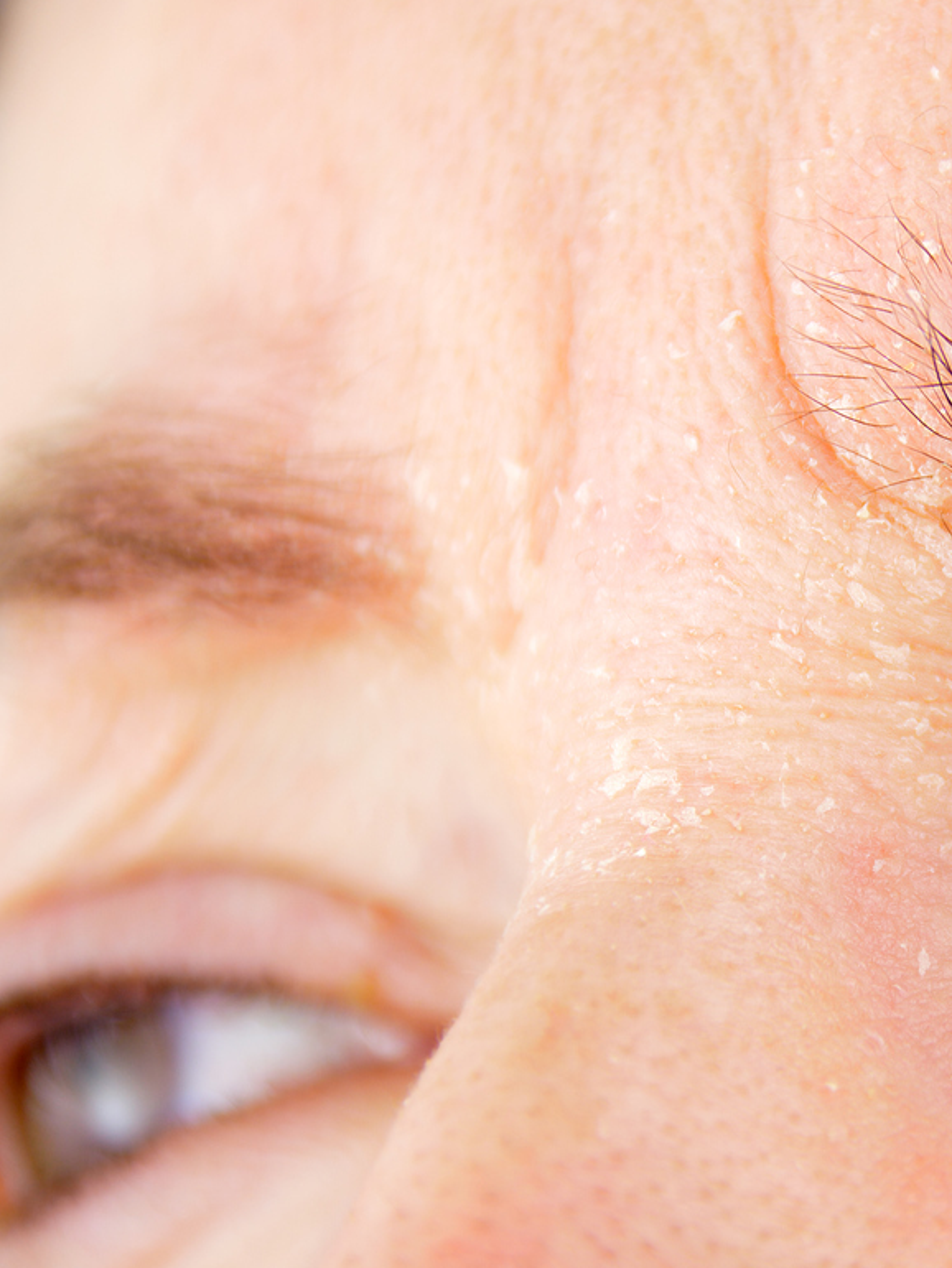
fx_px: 25837
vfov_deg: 2.8
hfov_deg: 2.1
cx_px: 1008
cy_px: 650
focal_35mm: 705
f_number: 6.3
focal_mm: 300
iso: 100
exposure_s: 1/40
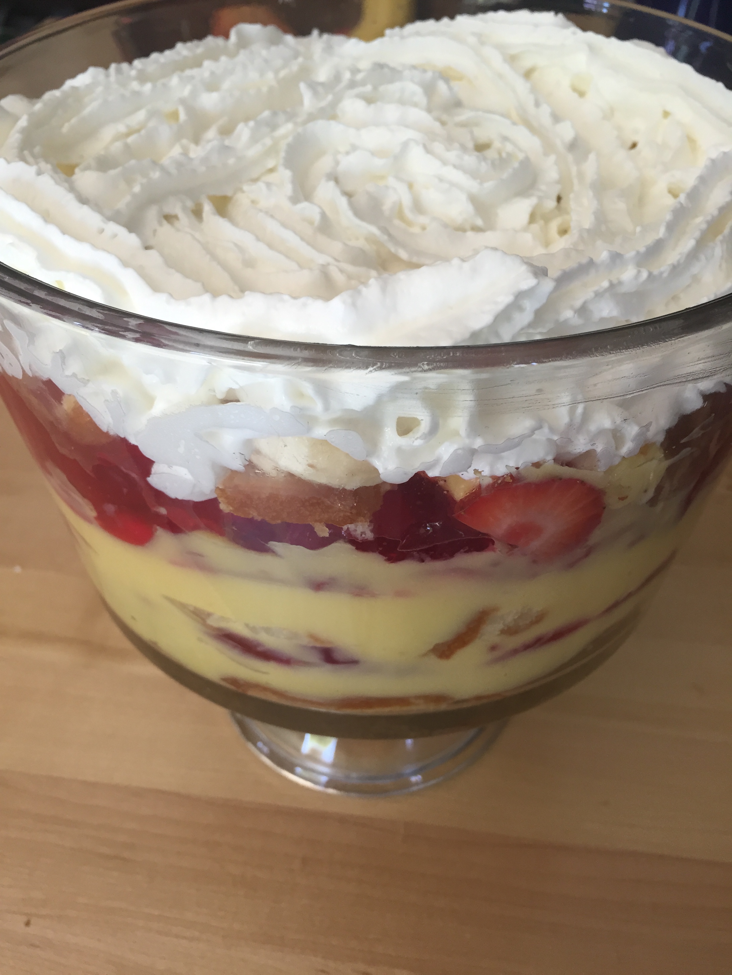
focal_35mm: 29
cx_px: 366
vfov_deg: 61.7
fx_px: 818
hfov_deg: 48.2
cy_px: 488
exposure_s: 1/30
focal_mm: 4.15
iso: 64
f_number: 2.2
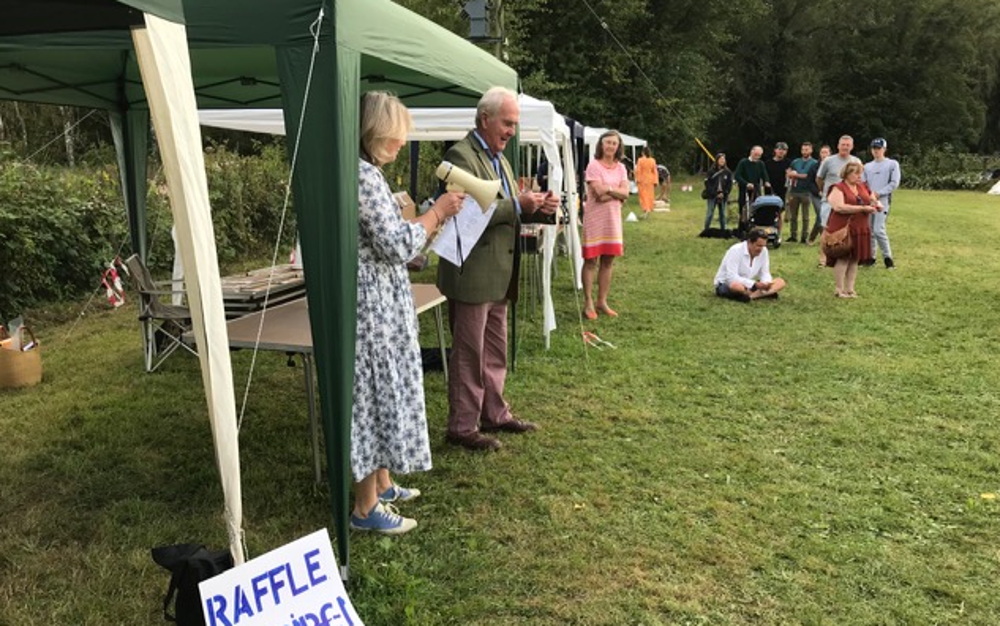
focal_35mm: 30
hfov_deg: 62.9
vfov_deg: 41.9
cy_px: 316
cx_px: 504
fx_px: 818
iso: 20
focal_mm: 3.99
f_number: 1.8
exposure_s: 1/371
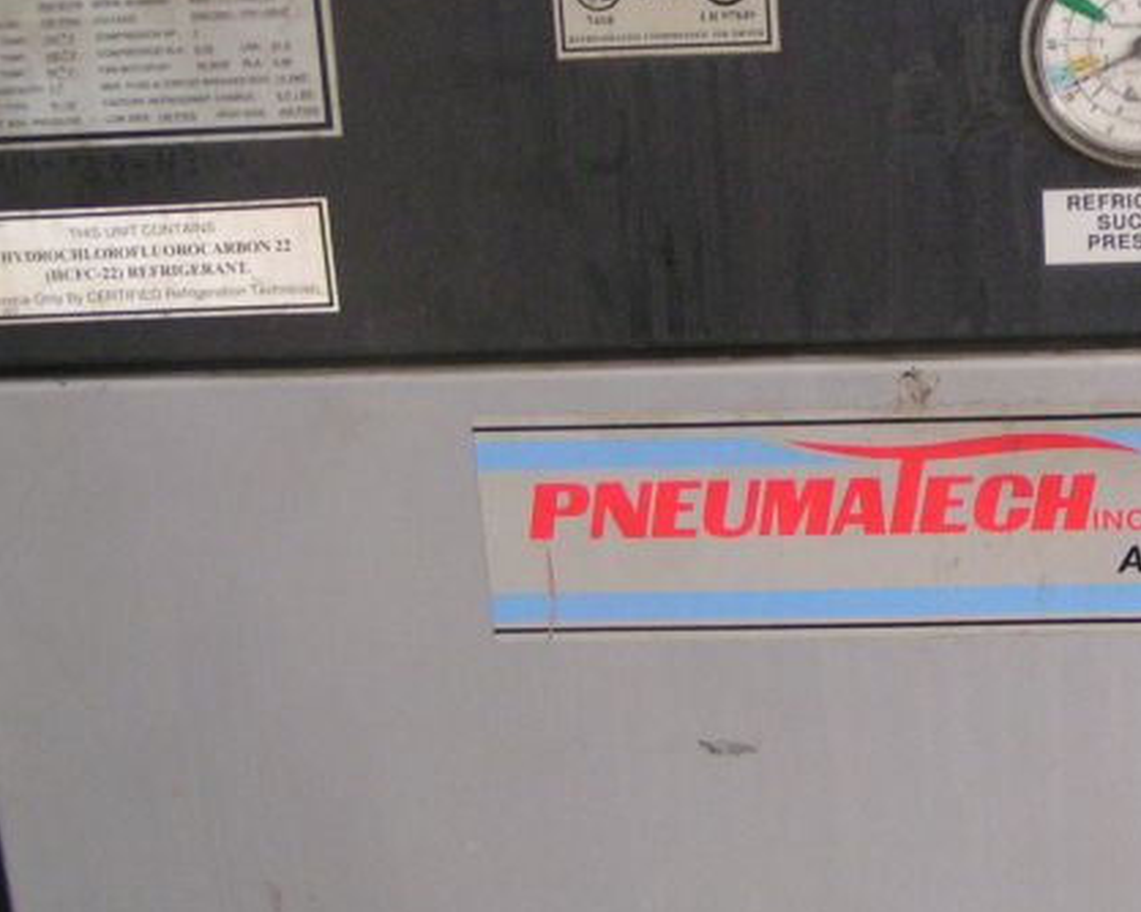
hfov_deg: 25.9
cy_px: 306
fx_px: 2396
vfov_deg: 21.5
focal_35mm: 71
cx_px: 1045
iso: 200
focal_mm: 5.8
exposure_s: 1/15
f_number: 3.5
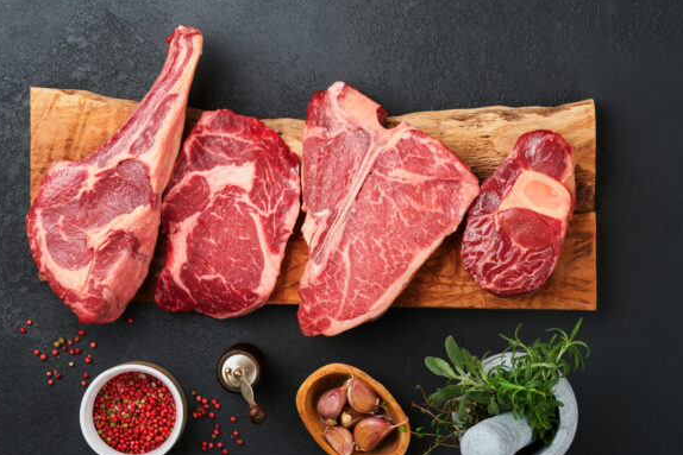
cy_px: 254
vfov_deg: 12.5
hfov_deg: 18.6
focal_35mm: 110
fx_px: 2087
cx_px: 325
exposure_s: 1/160
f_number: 9
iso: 160
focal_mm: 60
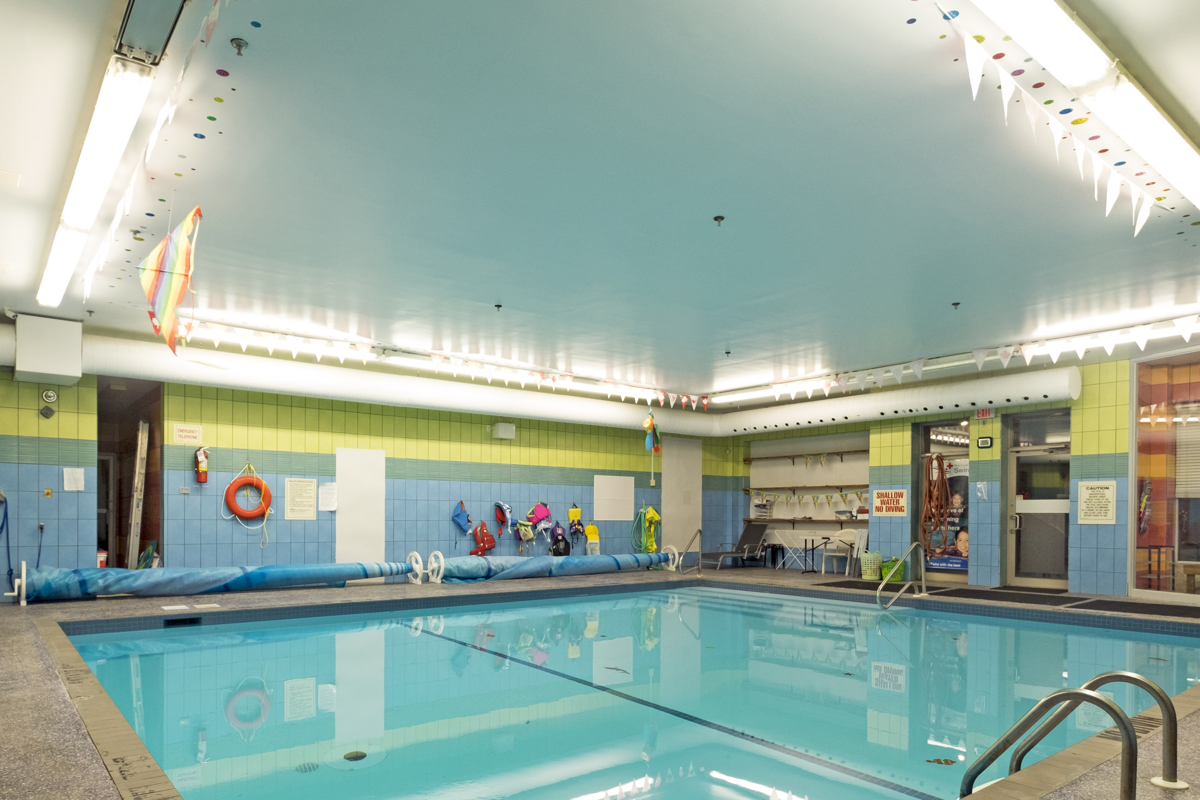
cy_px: 536
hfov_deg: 78.5
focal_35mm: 22
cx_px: 564
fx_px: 733
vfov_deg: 56.0
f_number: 4
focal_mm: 10
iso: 800
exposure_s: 1/35
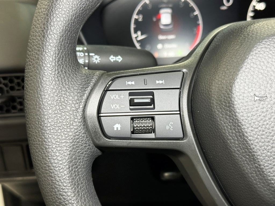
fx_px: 381
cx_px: 138
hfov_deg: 39.7
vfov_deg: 30.3
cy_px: 103
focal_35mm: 48
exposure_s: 1/40
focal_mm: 6.86
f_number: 1.78
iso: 320
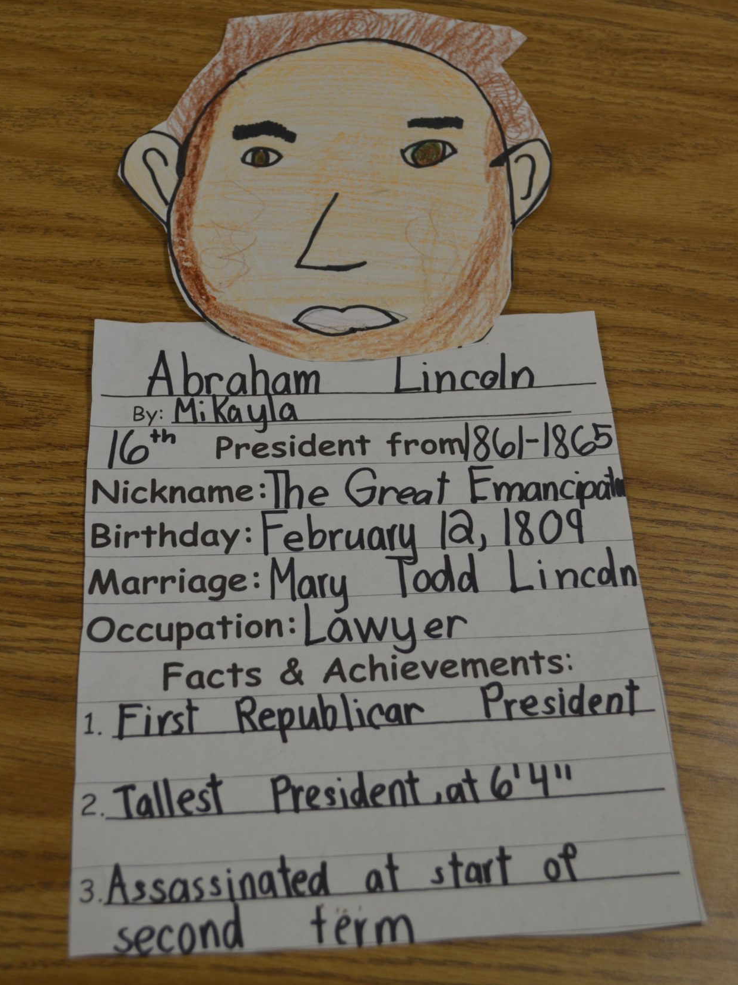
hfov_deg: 26.6
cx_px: 367
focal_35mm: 55
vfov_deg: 34.8
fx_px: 1564
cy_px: 402
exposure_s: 1/125
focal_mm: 32
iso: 500
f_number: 4.8
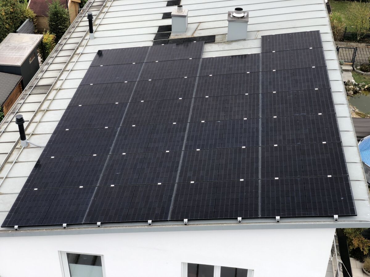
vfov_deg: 28.0
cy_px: 138
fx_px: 556
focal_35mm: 52
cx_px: 185
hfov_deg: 36.8
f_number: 2.4
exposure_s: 1/240
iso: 16
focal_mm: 6
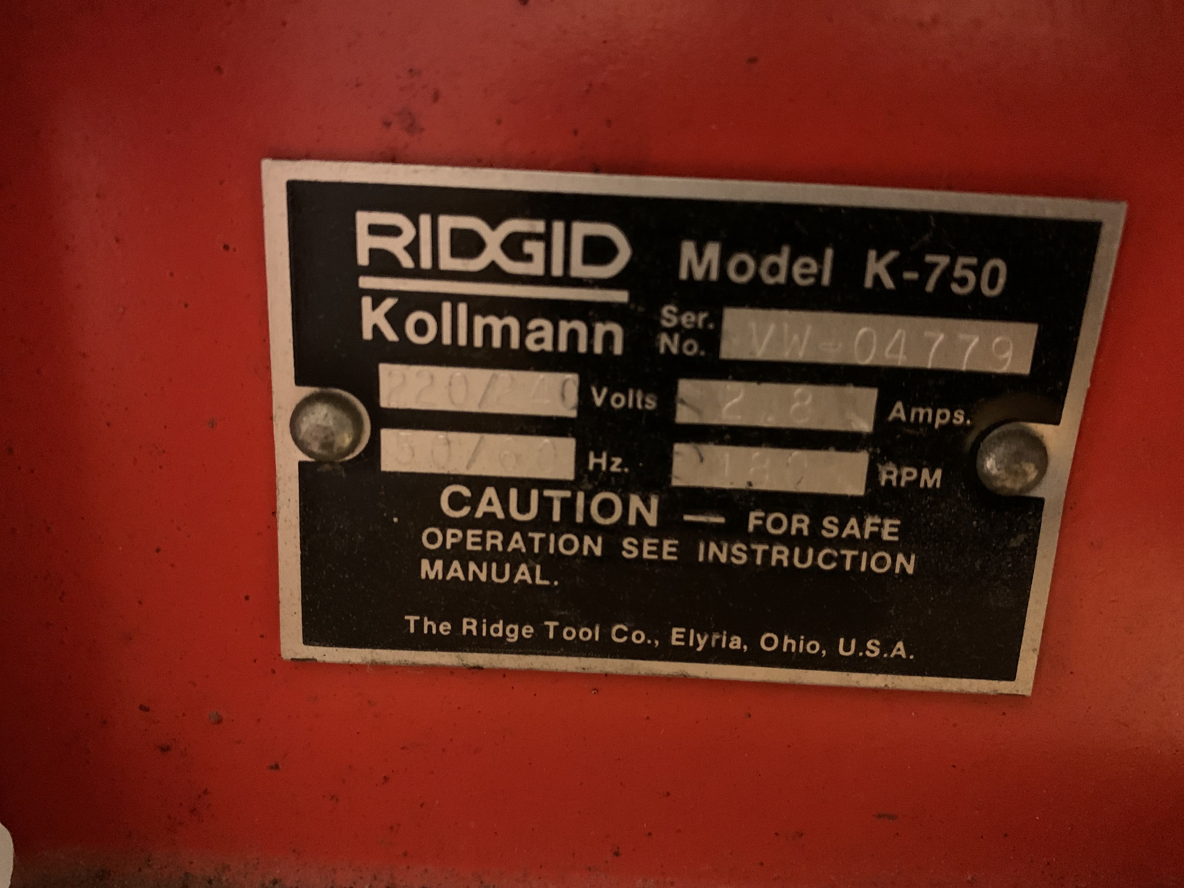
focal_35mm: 26
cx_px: 592
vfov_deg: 53.1
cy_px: 444
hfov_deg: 67.3
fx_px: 889
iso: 640
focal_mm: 4.25
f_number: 1.8
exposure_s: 1/14
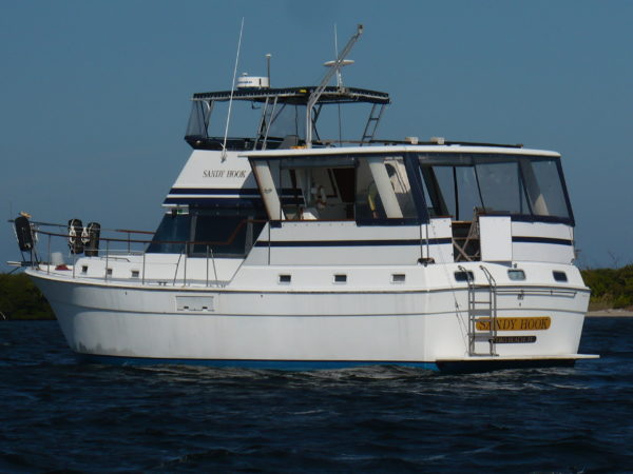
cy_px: 237
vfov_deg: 7.9
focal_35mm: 188
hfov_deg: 10.5
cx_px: 316
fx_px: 3438
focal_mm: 26
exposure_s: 1/400
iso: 100
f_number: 11
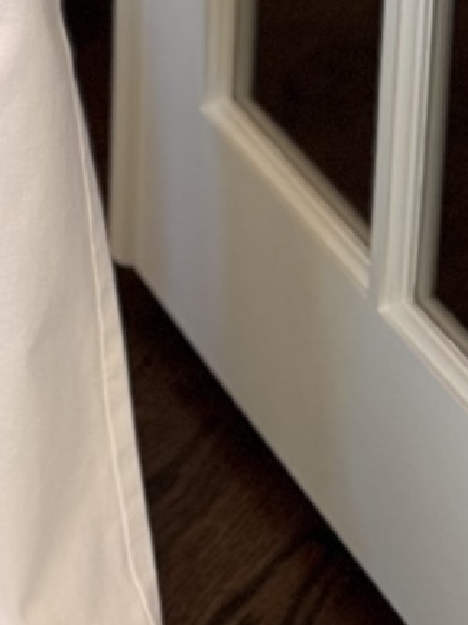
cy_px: -723
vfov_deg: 12.2
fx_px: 2506
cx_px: -105
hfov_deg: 10.5
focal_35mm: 139
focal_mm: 6.76
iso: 200
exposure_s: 1/116
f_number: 1.78
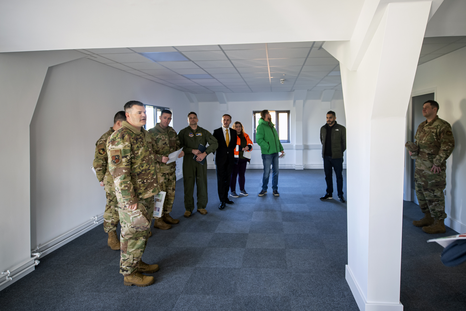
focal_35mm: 20
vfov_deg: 61.9
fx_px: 259
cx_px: 233
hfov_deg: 84.0
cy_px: 156
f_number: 4
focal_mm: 20
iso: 500
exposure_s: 1/60
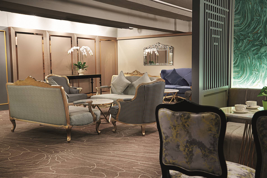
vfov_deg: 33.4
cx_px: 134
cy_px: 89
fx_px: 297
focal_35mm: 40
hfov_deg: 48.4
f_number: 4
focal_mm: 40
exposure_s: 1/1.3
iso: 200
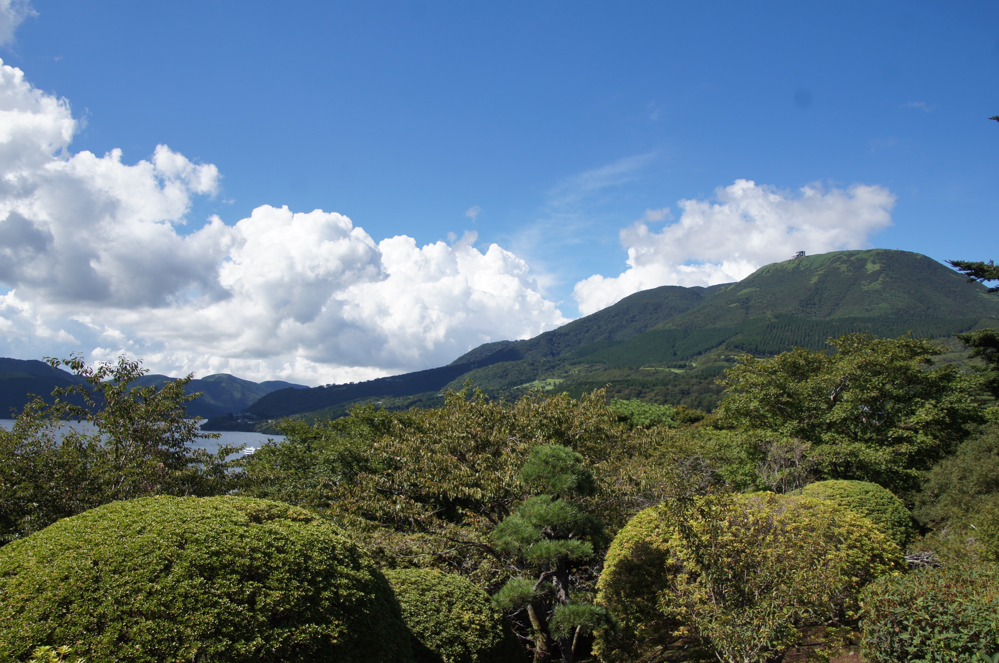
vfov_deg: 43.5
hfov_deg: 62.0
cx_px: 500
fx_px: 831
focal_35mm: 30
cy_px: 332
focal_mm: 20
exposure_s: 1/250
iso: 100
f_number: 8
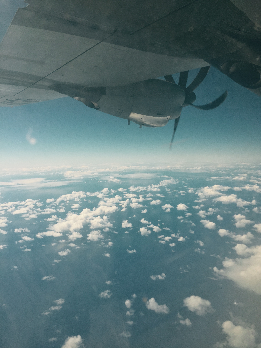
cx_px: 130
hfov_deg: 48.2
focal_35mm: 29
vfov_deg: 61.7
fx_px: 292
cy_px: 174
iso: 32
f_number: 2.2
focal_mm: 4.15
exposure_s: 1/3300
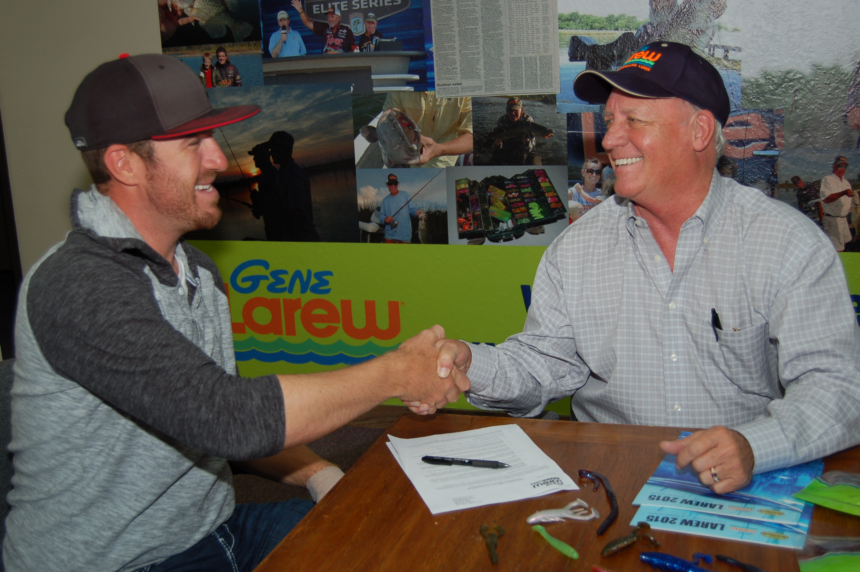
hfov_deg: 46.4
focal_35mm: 42
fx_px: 1002
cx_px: 430
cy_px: 286
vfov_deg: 31.8
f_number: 4.2
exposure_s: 1/60
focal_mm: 28
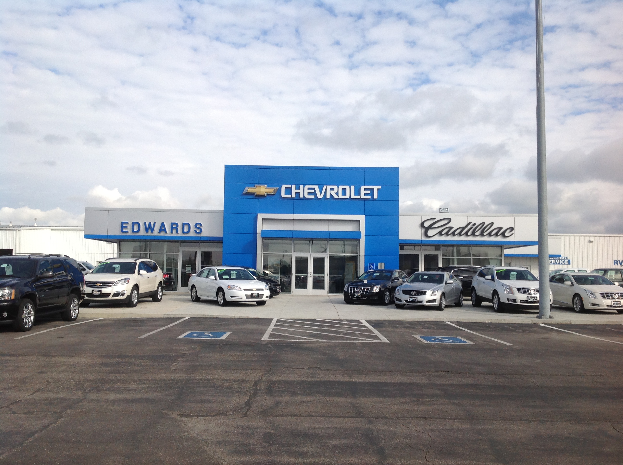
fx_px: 629
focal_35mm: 35
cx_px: 312
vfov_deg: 40.6
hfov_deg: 52.7
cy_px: 232
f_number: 2.4
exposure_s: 1/2016
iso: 50
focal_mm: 4.28
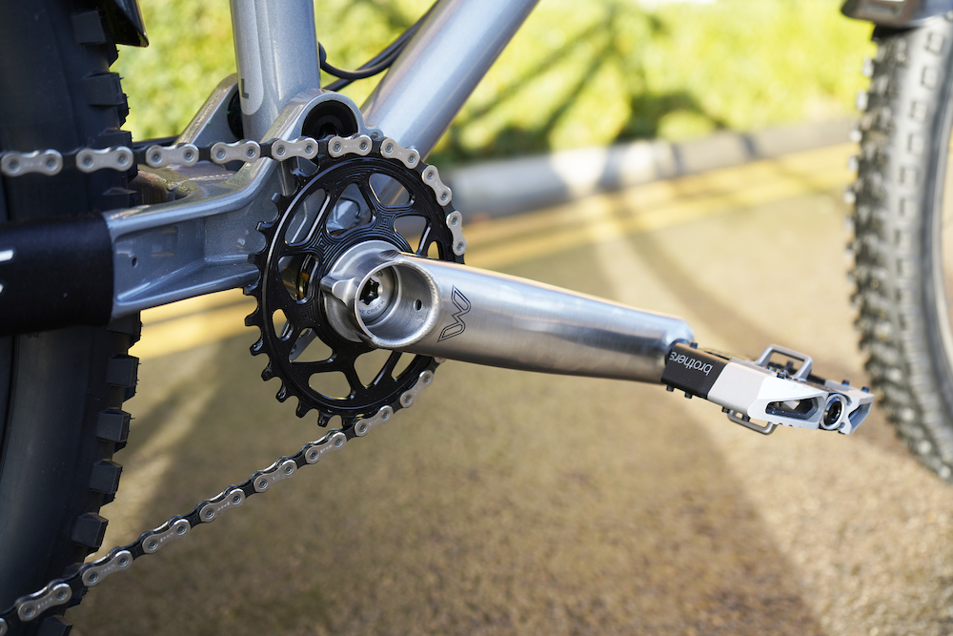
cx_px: 482
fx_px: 1138
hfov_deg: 45.4
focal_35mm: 43
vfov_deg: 31.2
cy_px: 325
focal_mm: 42
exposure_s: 1/100
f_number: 4.5
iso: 100
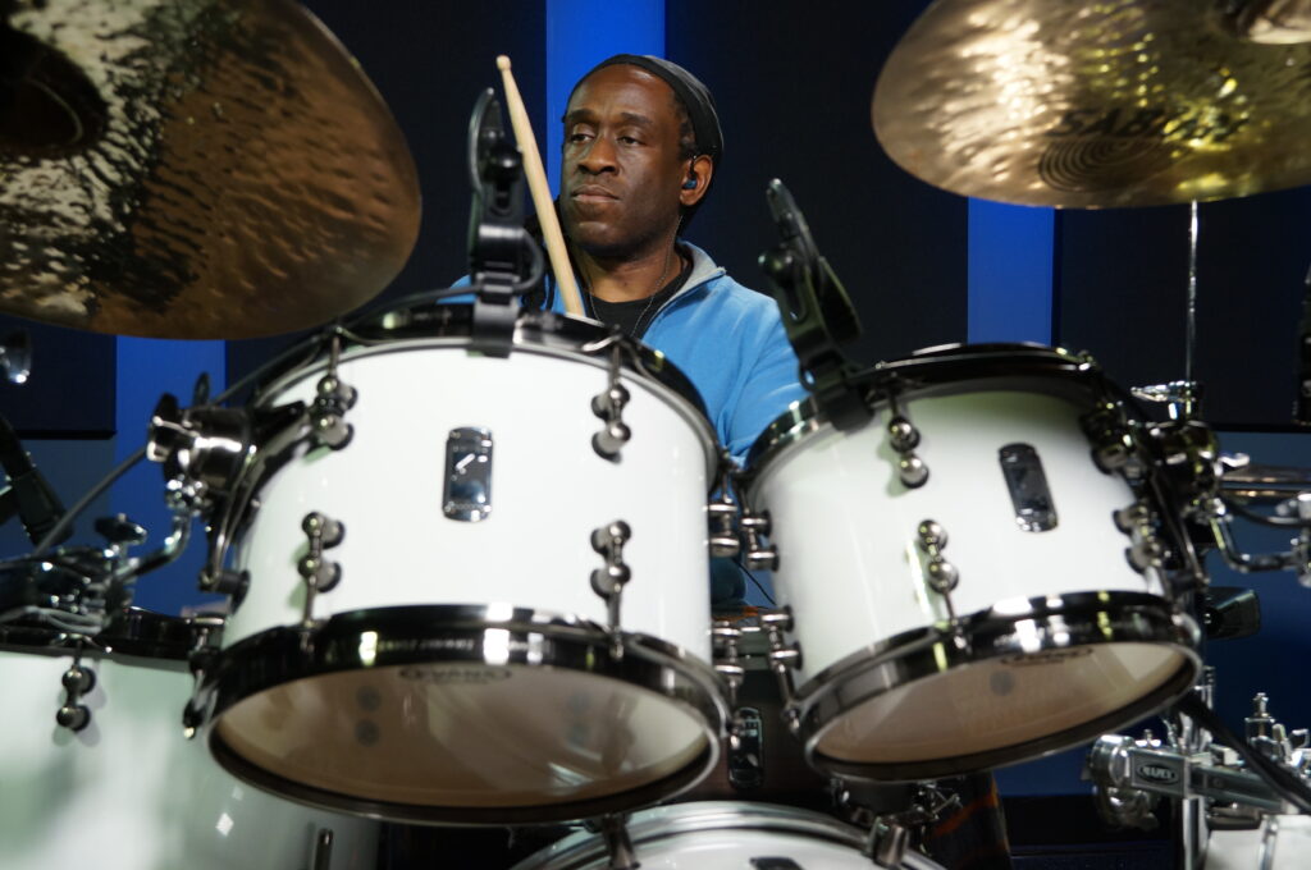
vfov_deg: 31.8
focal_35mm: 42
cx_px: 656
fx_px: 1528
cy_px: 435
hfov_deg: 46.5
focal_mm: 28
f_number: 5
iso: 800
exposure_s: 1/125
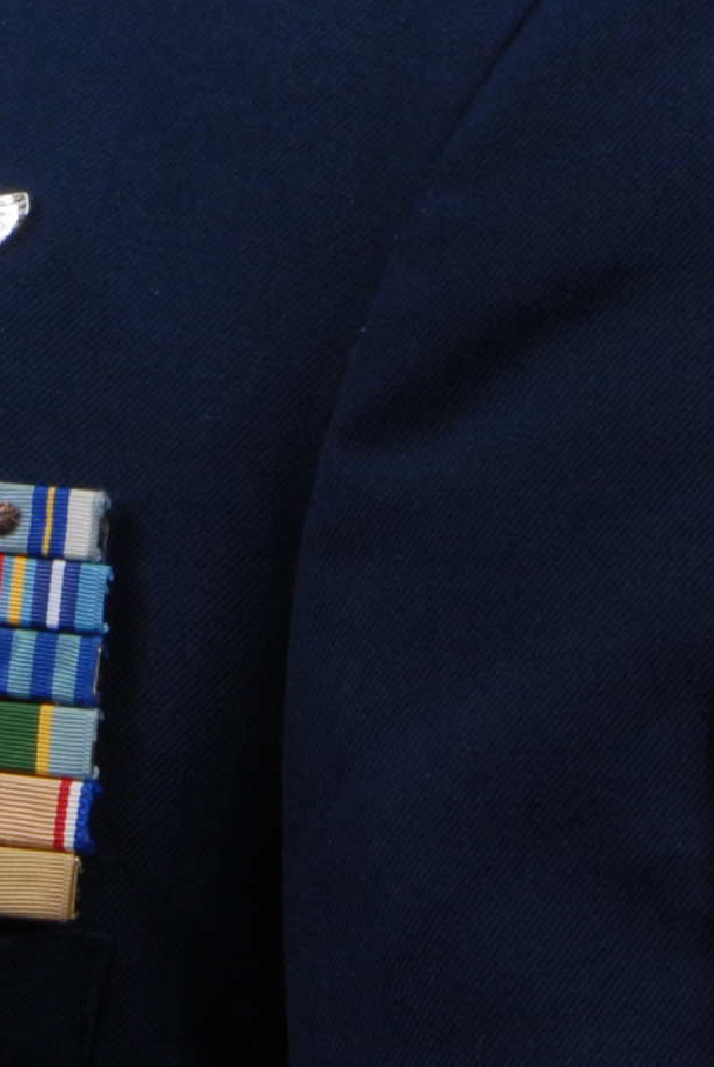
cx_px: -332
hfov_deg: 2.9
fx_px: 14245
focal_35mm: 480
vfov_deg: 4.3
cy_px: -612
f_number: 13
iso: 125
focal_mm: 75
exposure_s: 1/160
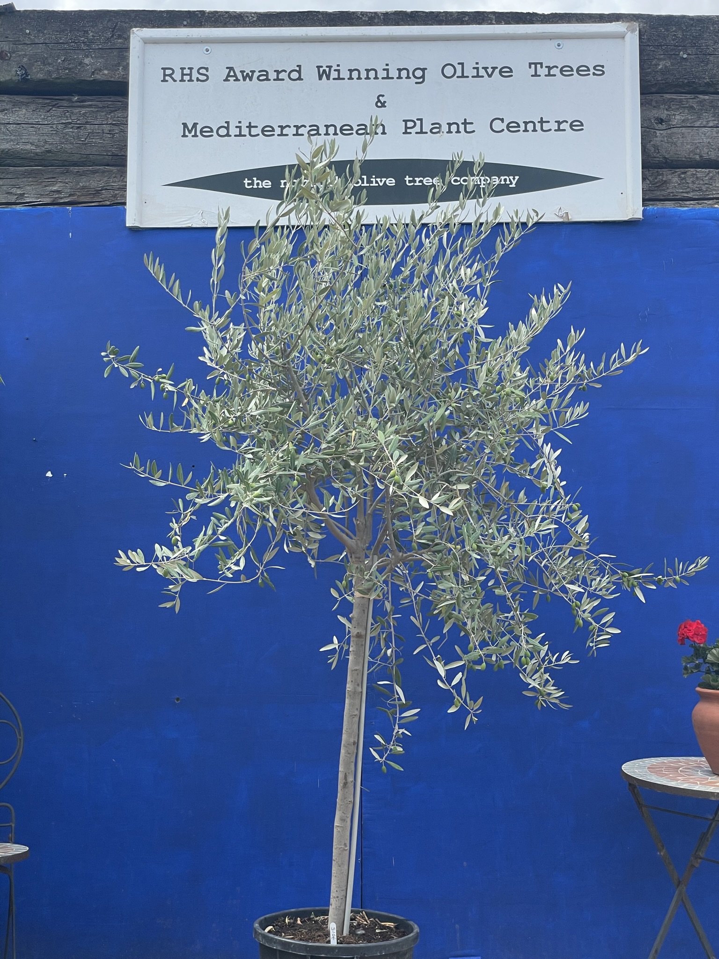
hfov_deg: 28.0
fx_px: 1440
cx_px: 360
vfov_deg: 36.8
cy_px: 480
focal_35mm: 52
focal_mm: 6
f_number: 2
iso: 25
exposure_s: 1/648
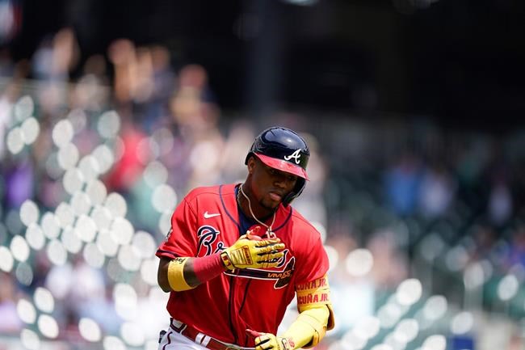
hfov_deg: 5.2
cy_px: 175
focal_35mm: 400
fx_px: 5831
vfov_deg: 3.4
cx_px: 262
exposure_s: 1/2000
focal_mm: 400
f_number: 2.8
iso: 250
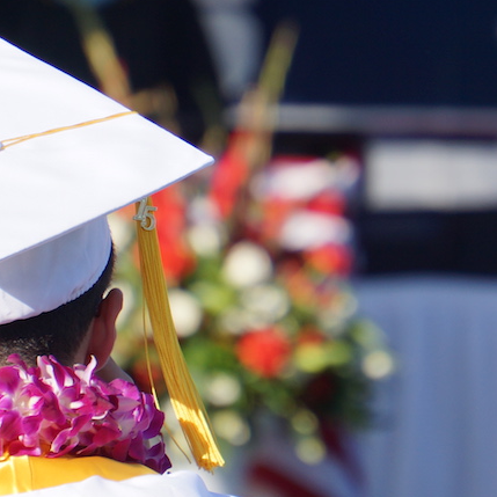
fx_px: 12508
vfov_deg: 2.3
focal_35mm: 770
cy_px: 172
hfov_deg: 2.3
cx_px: 262
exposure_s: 1/400
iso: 125
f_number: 6.3
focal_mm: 210
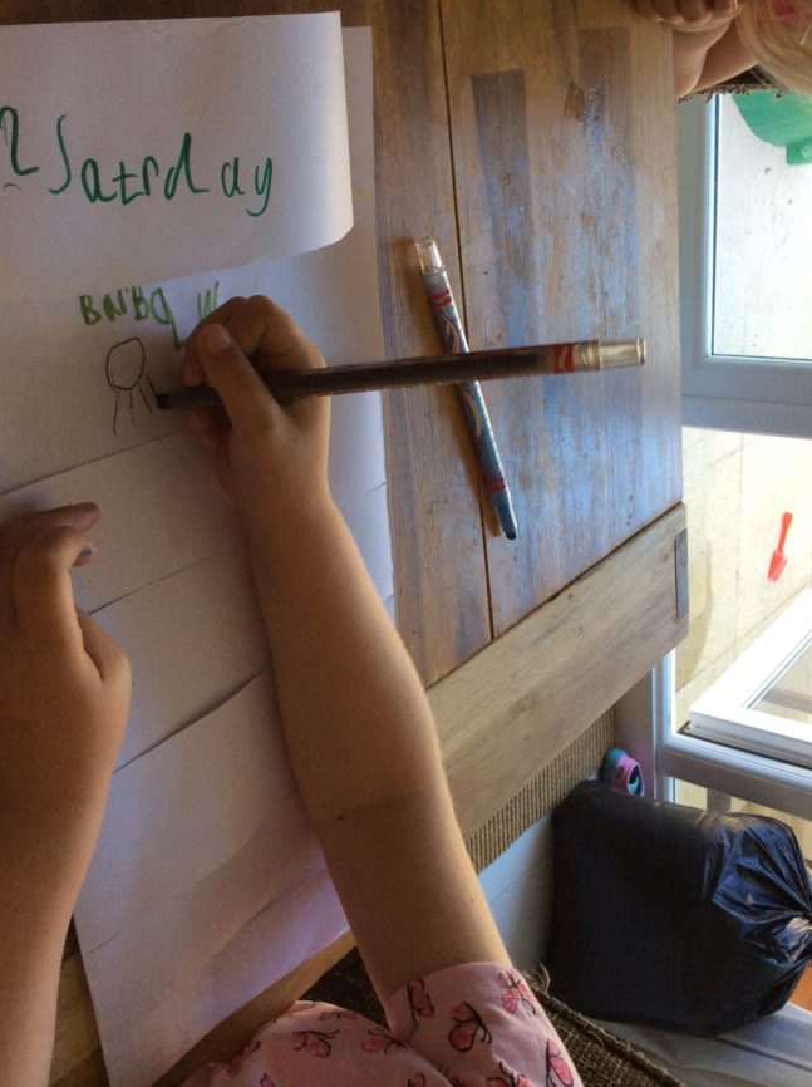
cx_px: 393
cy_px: 479
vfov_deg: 48.9
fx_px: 1191
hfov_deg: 37.6
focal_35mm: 38
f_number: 2.4
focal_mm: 3.3
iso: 64
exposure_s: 1/100
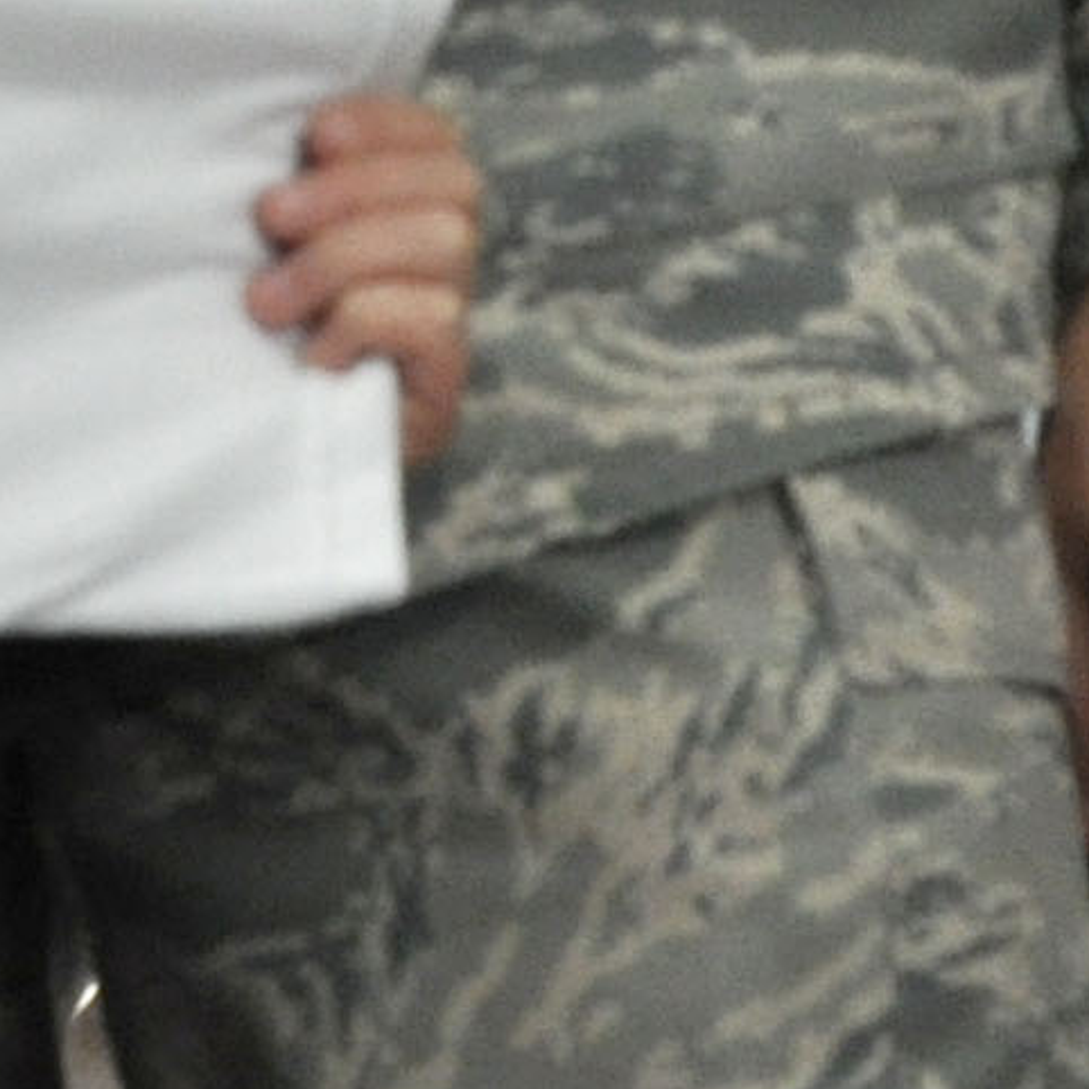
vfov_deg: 8.3
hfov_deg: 8.4
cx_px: -361
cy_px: -872
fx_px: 7261
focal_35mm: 204
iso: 800
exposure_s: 1/50
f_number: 5
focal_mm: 18
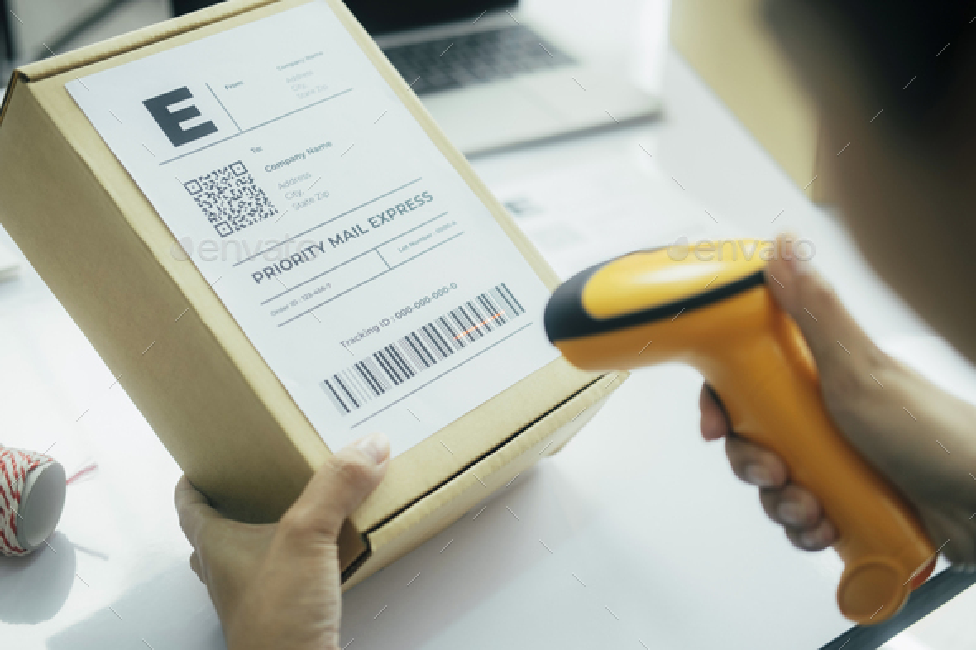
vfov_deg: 25.5
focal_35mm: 53
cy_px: 325
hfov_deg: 37.5
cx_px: 488
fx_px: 1436
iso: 250
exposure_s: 1/250
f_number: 2
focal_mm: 35
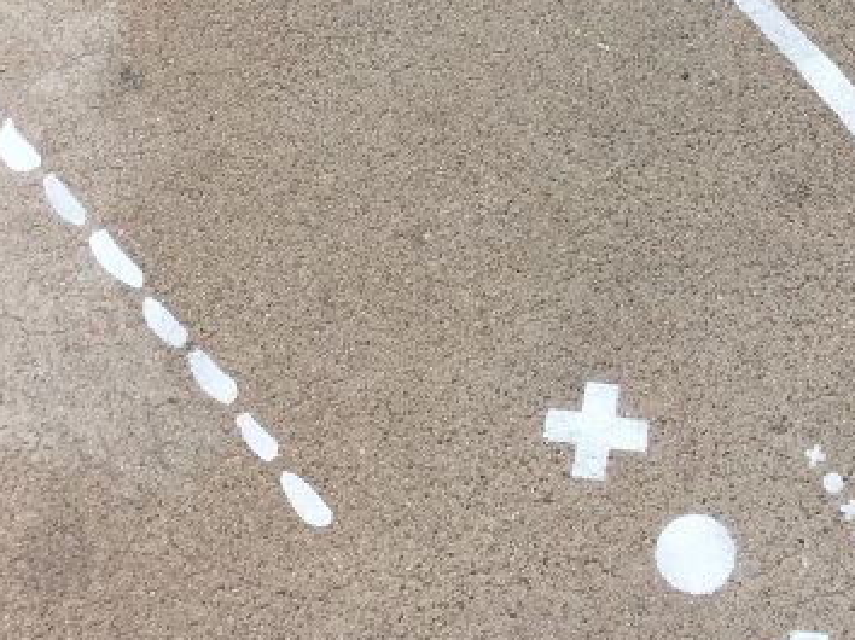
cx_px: 655
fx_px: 2024
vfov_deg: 17.2
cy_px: -126
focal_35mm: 82
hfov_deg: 23.6
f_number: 2.2
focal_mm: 4.15
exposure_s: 1/769
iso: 25
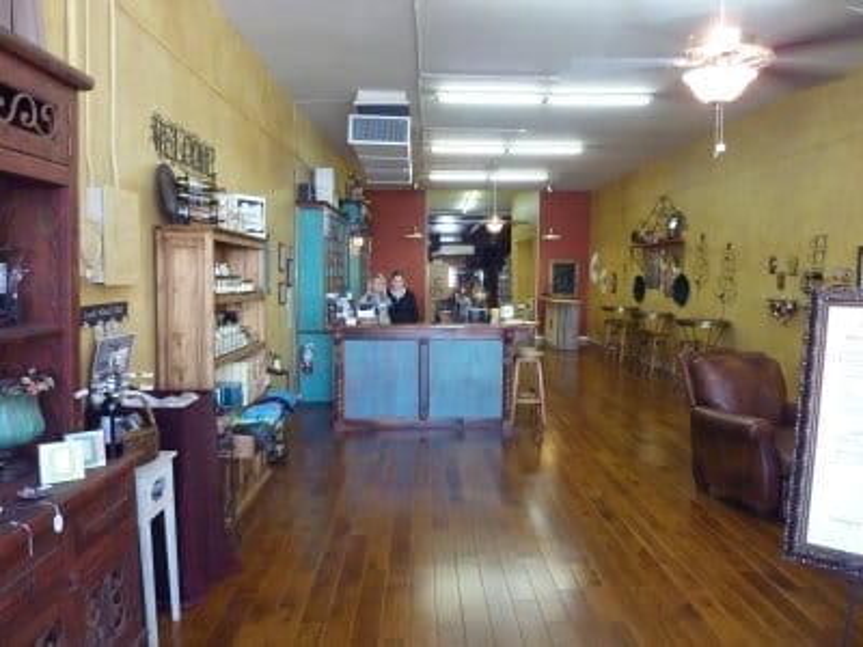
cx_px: 432
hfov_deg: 69.4
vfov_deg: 54.9
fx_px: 623
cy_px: 324
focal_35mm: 25
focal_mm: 4.1
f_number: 3.3
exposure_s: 1/30
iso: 320
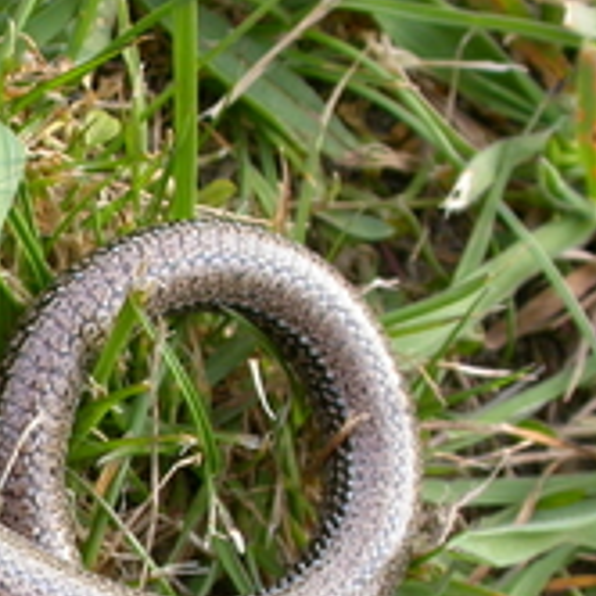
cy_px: 560
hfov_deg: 11.3
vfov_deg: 11.5
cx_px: -197
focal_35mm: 151
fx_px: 2941
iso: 100
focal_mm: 12.2
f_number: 4.9
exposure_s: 1/82.4
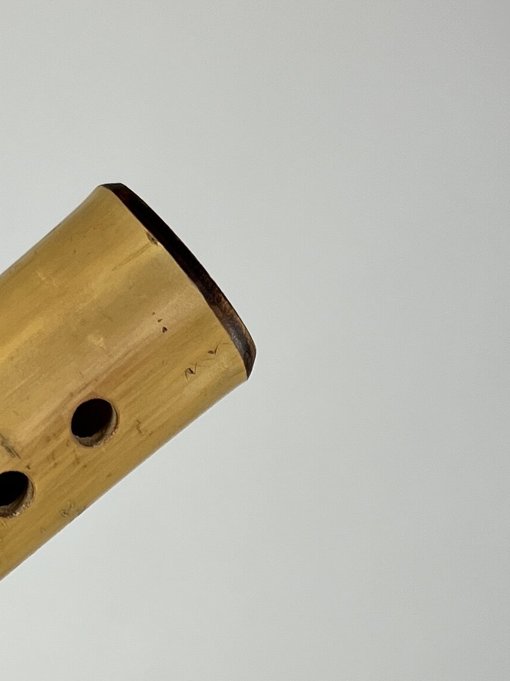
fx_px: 1788
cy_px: 804
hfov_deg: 16.2
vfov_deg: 20.3
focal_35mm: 91
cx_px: 130
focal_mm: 5.7
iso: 50
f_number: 1.5
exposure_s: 1/402
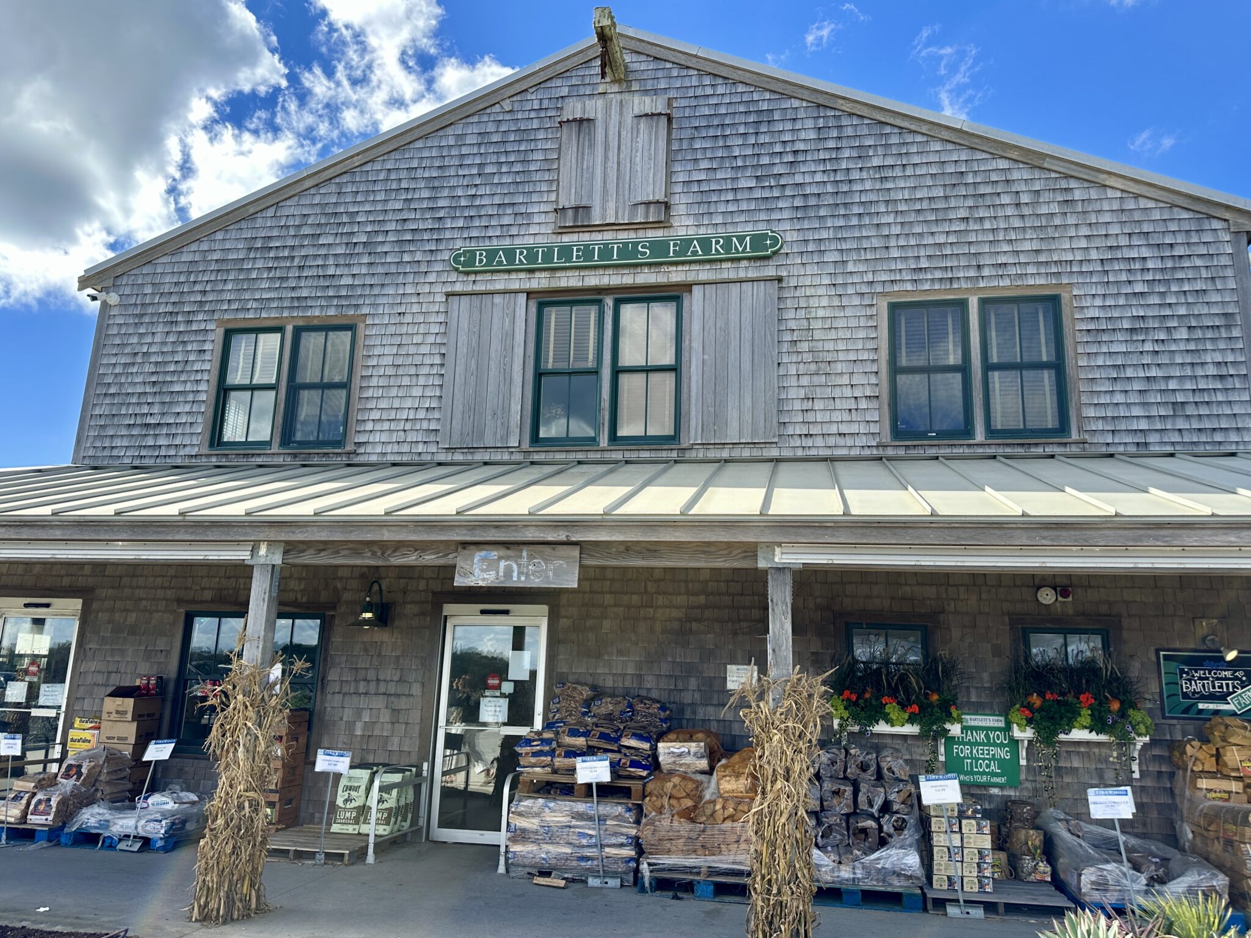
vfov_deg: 56.8
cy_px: 469
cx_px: 626
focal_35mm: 24
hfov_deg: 71.6
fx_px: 867
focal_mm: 6.86
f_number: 1.78
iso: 80
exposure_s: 1/1845
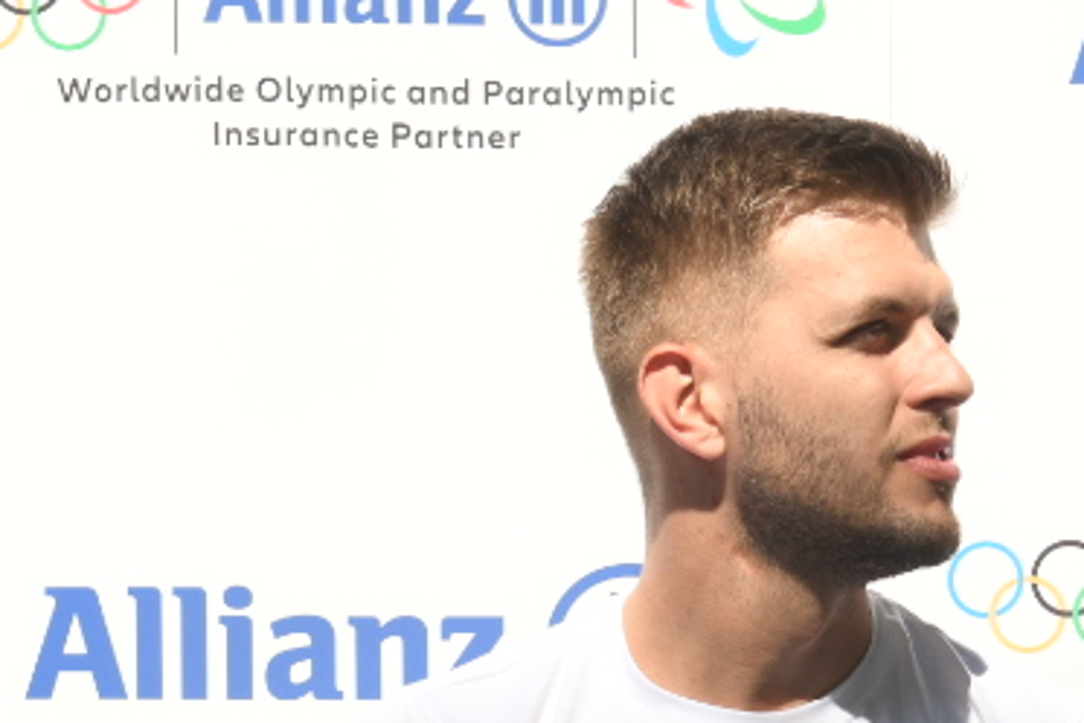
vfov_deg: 6.2
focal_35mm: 217
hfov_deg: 9.5
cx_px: 802
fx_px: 6536
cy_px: 1423
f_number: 7.1
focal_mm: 50
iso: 100
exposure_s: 1/250
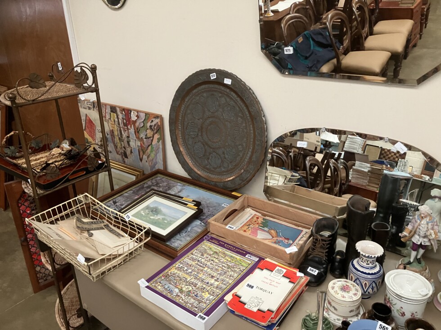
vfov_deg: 49.7
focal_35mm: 28
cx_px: 220
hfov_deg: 63.4
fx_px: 357
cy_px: 165
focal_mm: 3.99
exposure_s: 1/37
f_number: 1.8
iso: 400
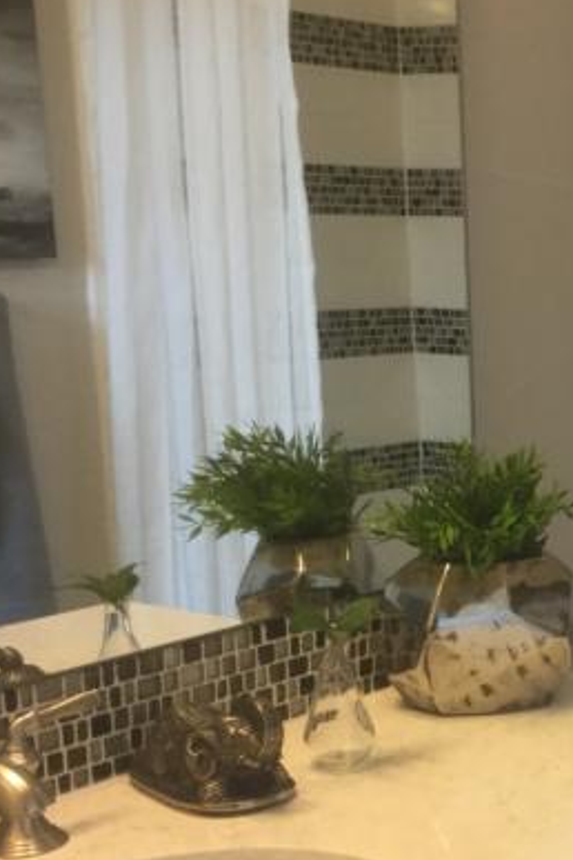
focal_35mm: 70
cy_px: 549
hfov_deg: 17.6
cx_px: 835
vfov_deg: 28.7
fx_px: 1671
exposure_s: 1/30
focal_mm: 3.3
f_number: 2.4
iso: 50
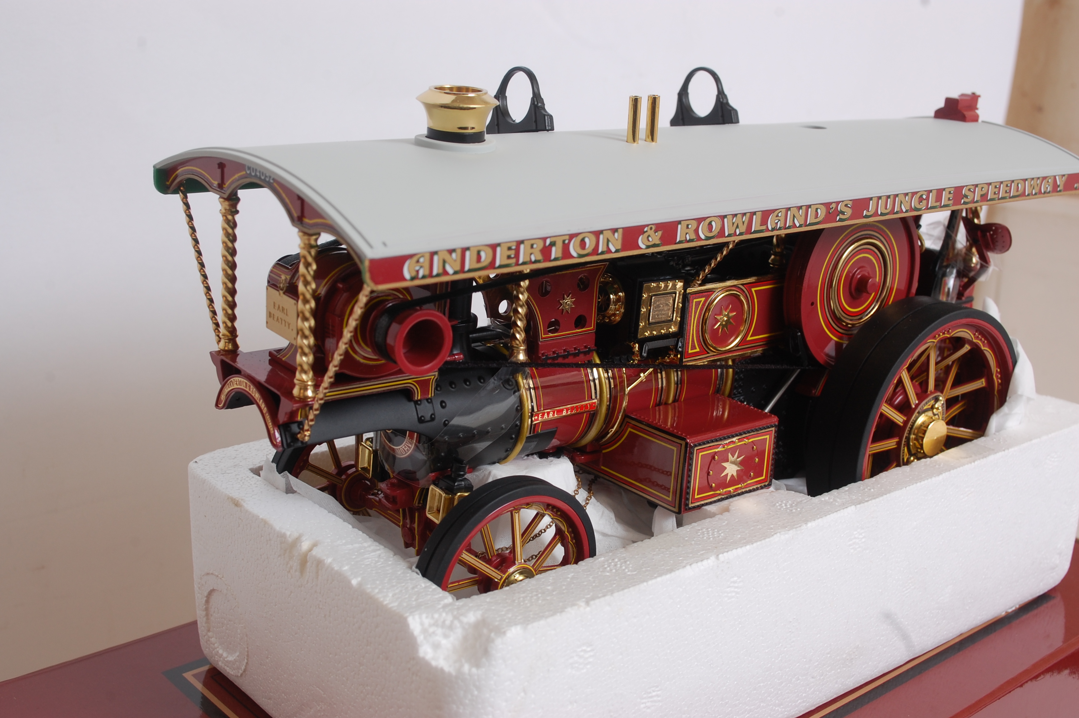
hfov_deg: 43.6
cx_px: 540
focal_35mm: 45
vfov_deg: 29.8
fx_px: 1348
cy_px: 359
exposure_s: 1/60
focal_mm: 30
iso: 200
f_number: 9
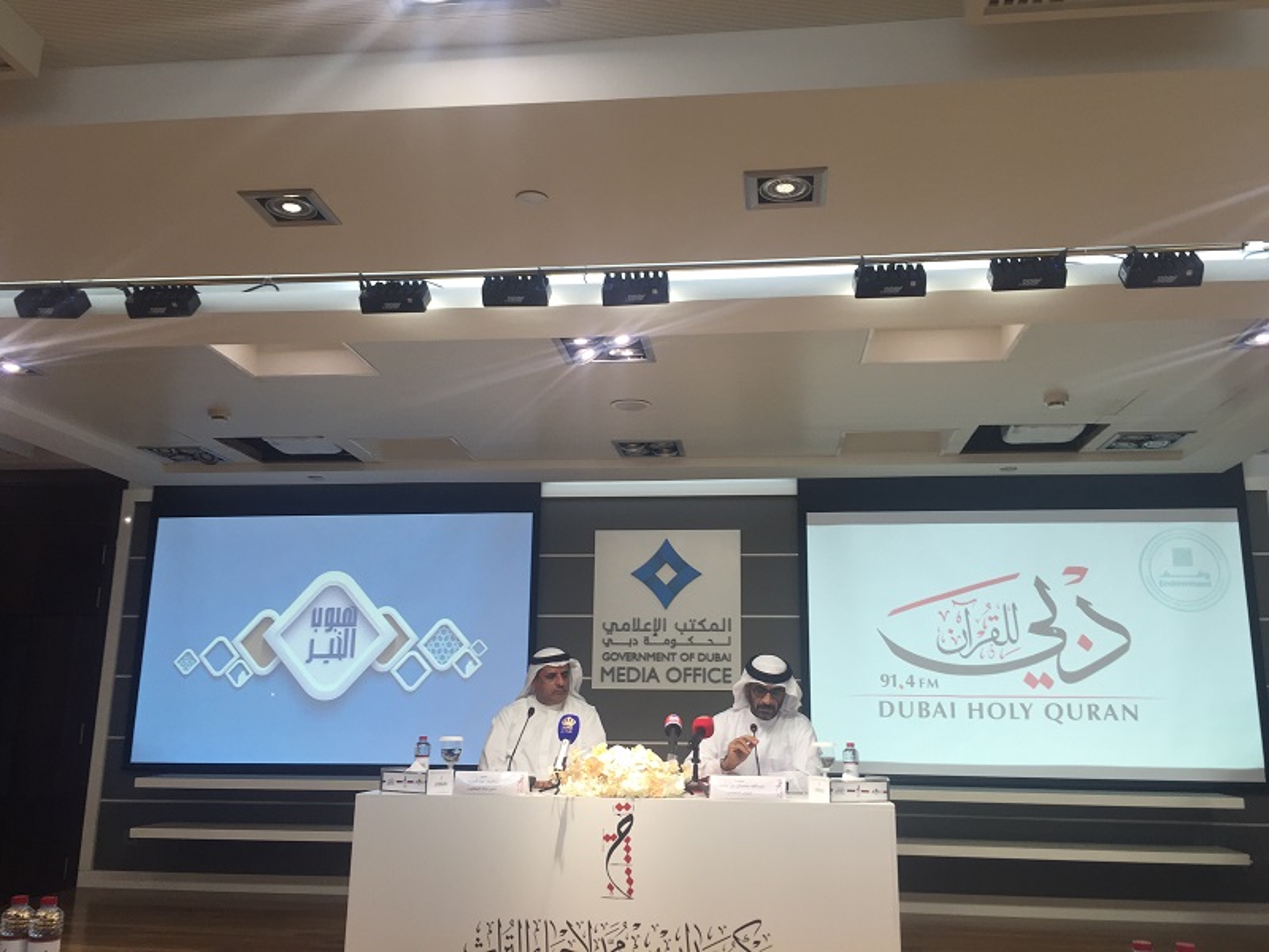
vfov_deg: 48.2
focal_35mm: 29
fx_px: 1063
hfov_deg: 61.7
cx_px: 634
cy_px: 476
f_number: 2.2
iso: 40
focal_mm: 4.15
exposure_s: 1/50
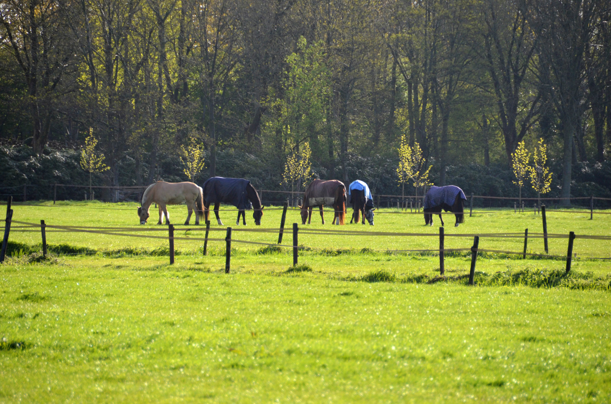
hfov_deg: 11.4
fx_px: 3048
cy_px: 202
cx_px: 306
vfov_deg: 7.6
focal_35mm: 180
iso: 500
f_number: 5.6
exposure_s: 1/1250
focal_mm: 120
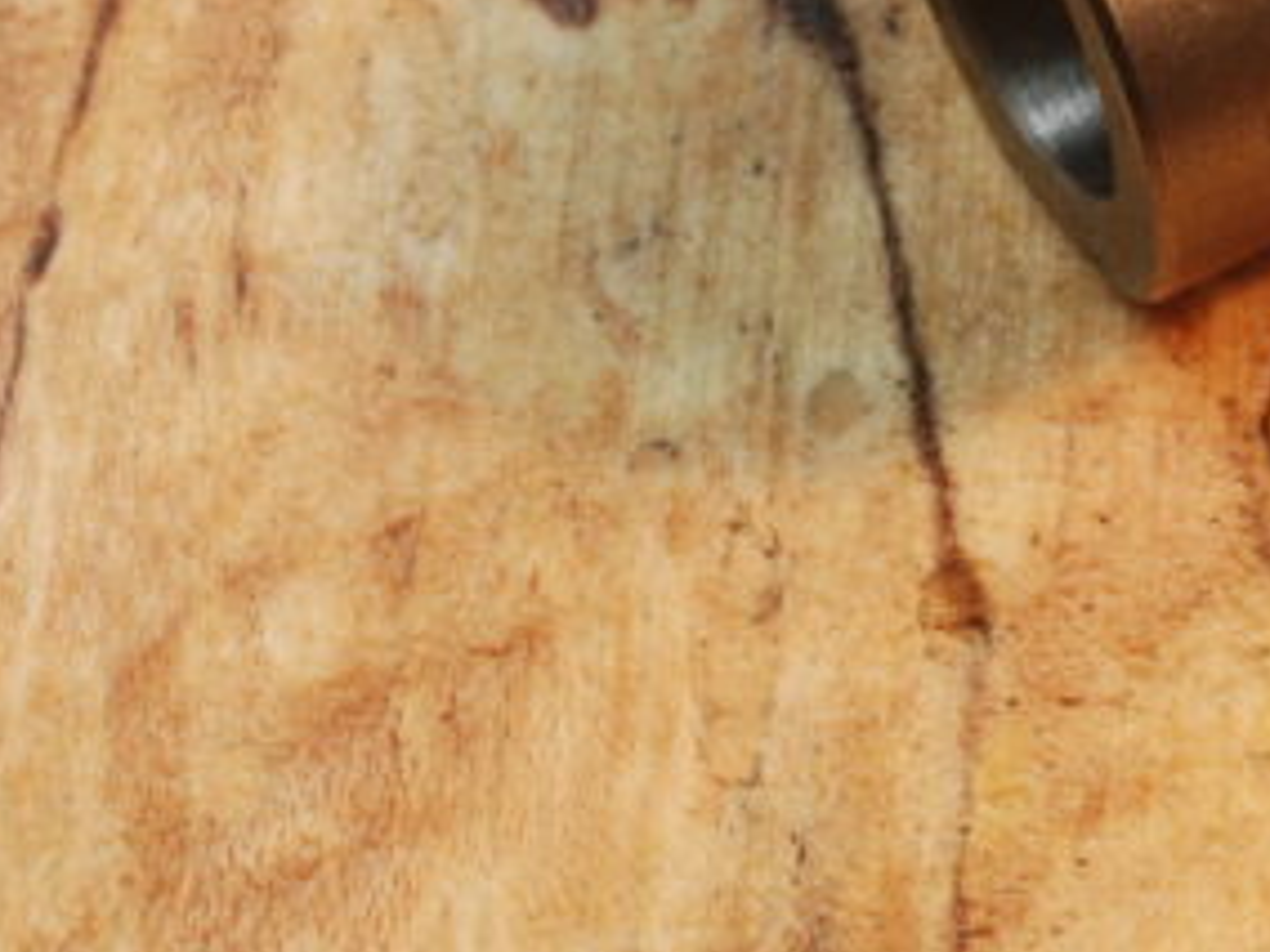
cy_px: -210
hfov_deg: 11.9
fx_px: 5980
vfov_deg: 9.0
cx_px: 1386
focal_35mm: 163
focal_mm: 40
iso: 200
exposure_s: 1/13
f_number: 22
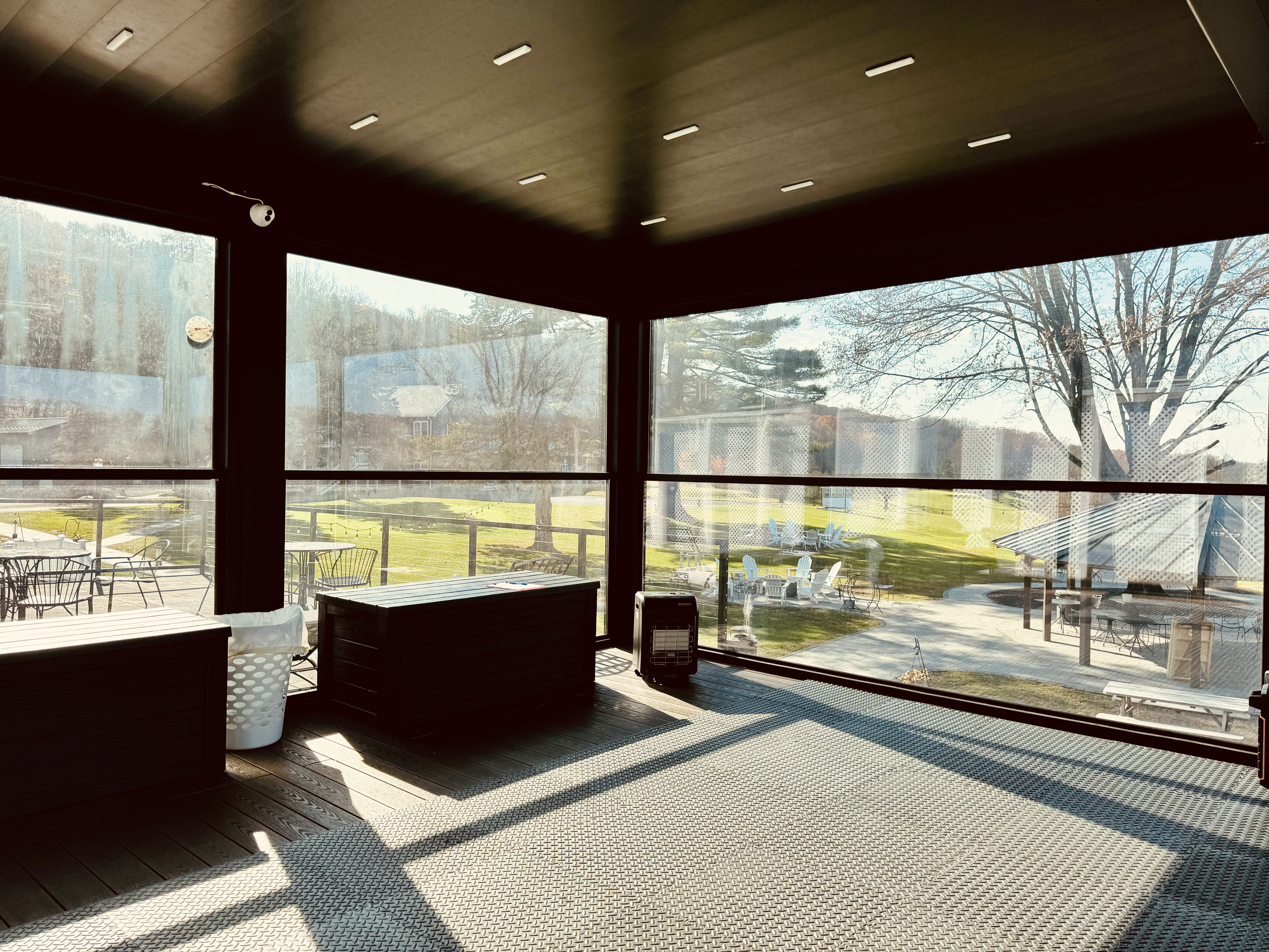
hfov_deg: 71.6
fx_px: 880
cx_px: 634
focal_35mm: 24
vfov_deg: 56.8
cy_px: 476
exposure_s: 1/1597
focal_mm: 6.86
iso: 80
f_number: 1.78
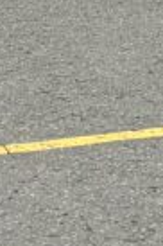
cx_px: 115
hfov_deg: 5.5
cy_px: -401
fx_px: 1695
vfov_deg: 7.6
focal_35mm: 249
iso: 50
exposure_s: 1/1080
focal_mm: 5.96
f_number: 1.6
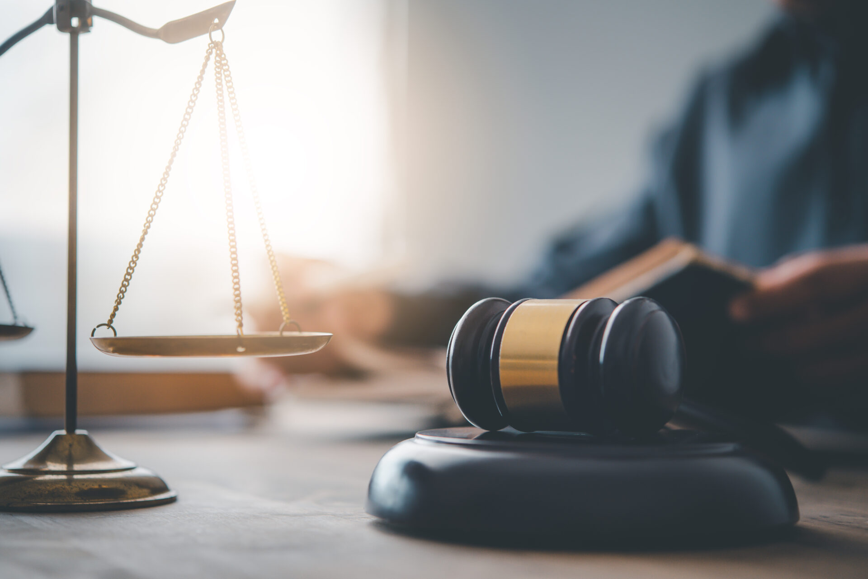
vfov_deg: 22.6
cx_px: 434
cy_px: 290
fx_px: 1447
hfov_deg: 33.4
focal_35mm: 60
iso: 200
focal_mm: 60
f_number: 3.5
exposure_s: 1/60
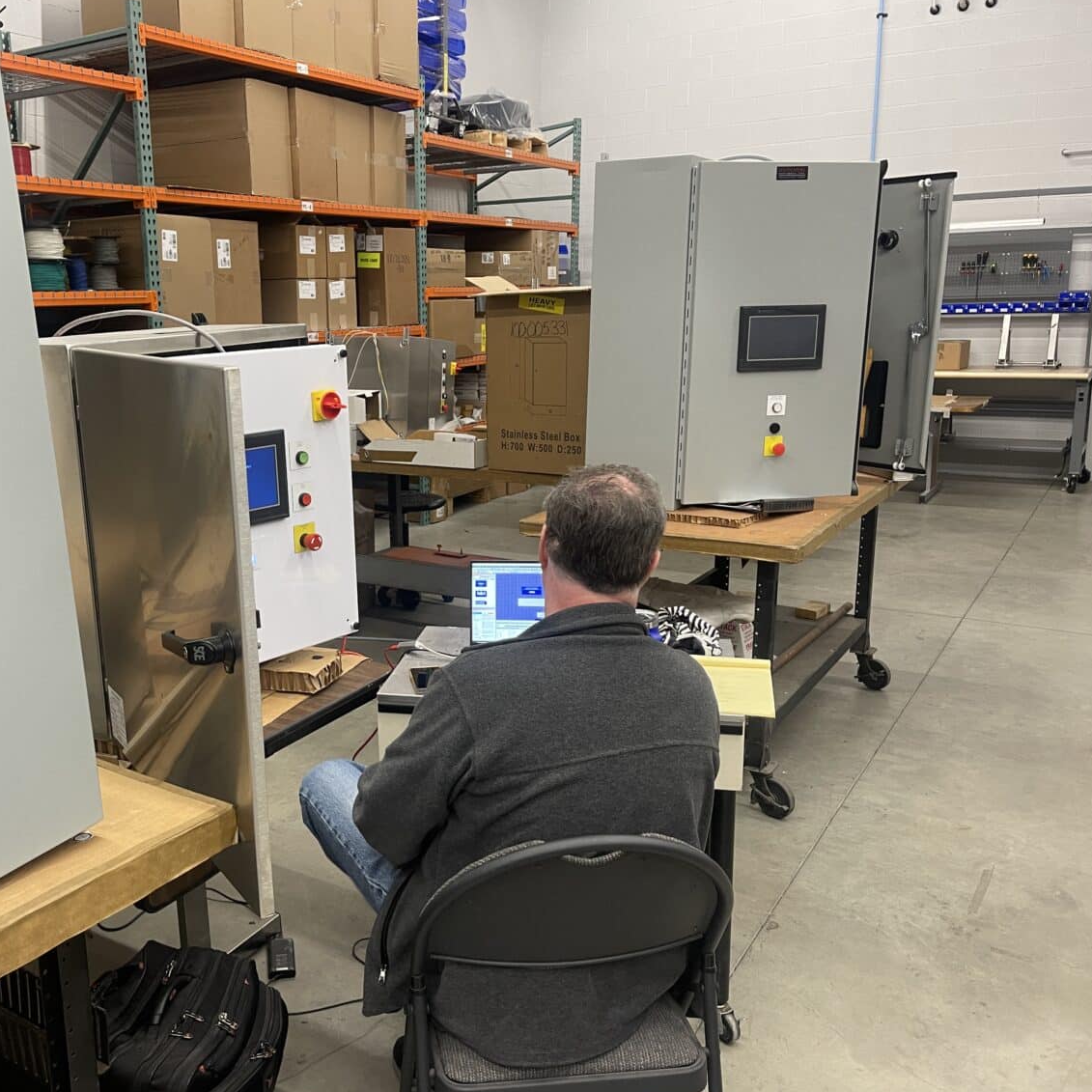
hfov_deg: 53.2
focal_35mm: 30
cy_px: 545
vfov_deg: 54.0
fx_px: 1071
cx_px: 380
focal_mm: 5.1
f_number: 1.6
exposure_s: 1/60
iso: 160
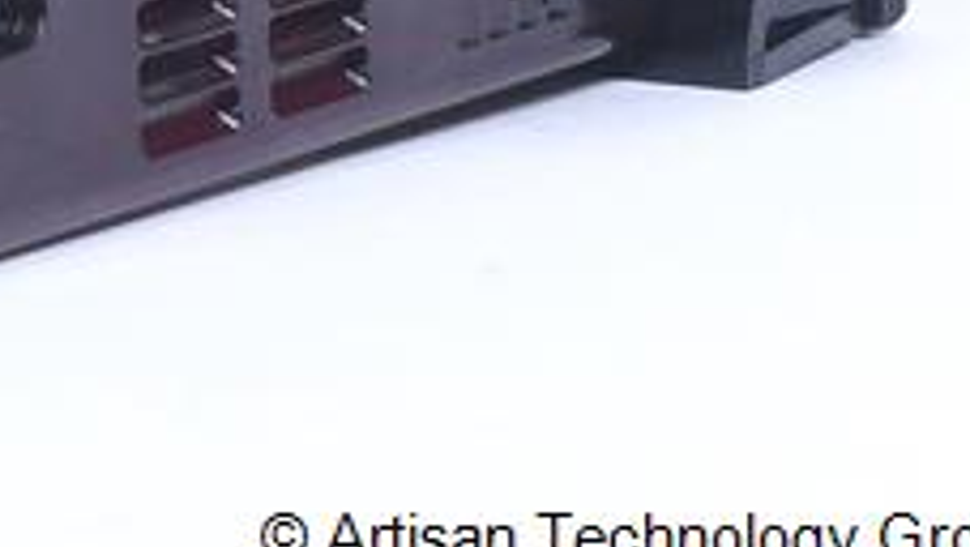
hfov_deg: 9.8
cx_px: -192
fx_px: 5559
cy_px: -274
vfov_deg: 5.6
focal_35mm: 216
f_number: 14
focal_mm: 52
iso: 200
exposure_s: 1/200
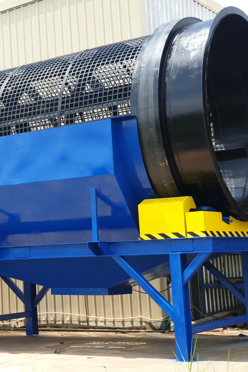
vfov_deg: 27.7
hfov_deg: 18.3
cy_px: 187
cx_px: 14
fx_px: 754
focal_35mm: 73
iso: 100
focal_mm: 6
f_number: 2.4
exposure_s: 1/397
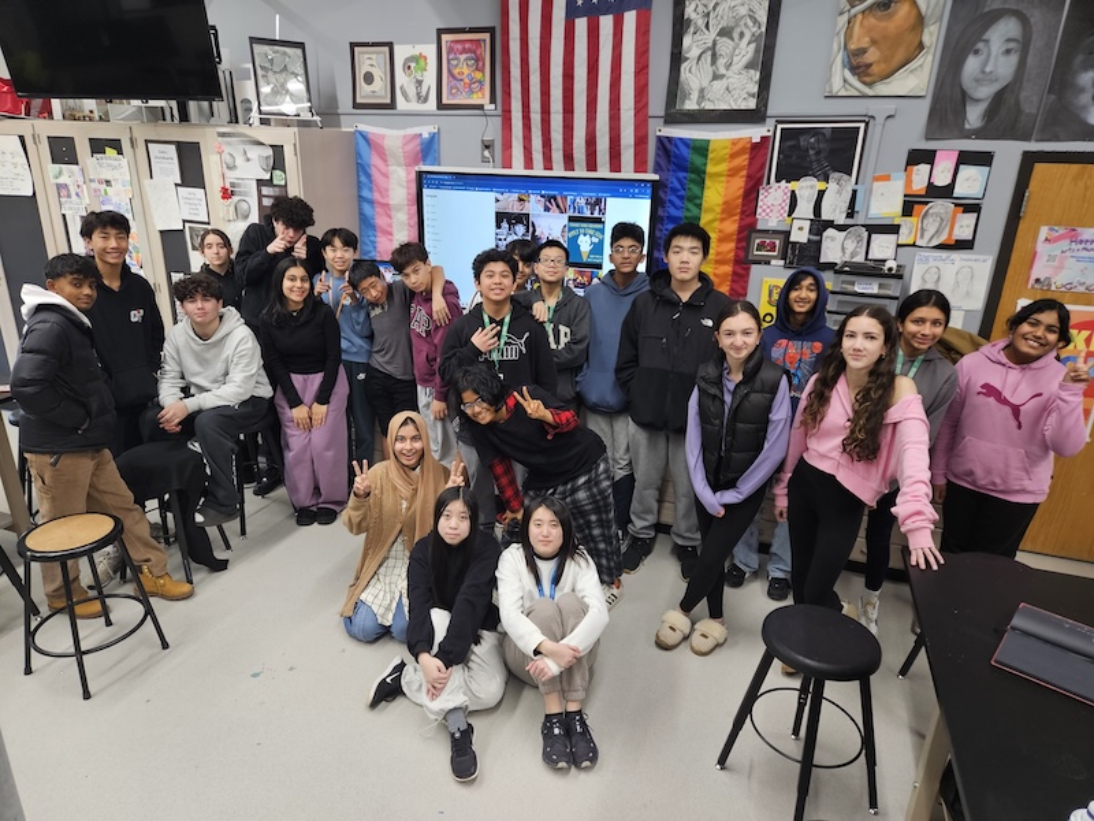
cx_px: 547
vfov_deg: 58.9
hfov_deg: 73.9
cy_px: 410
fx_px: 727
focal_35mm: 23
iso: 160
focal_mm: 5.4
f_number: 1.8
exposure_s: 1/120
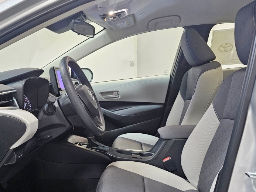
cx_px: 92
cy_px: 133
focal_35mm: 34
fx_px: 251
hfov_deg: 53.2
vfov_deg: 41.1
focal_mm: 6.3
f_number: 1.7
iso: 800
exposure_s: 1/60
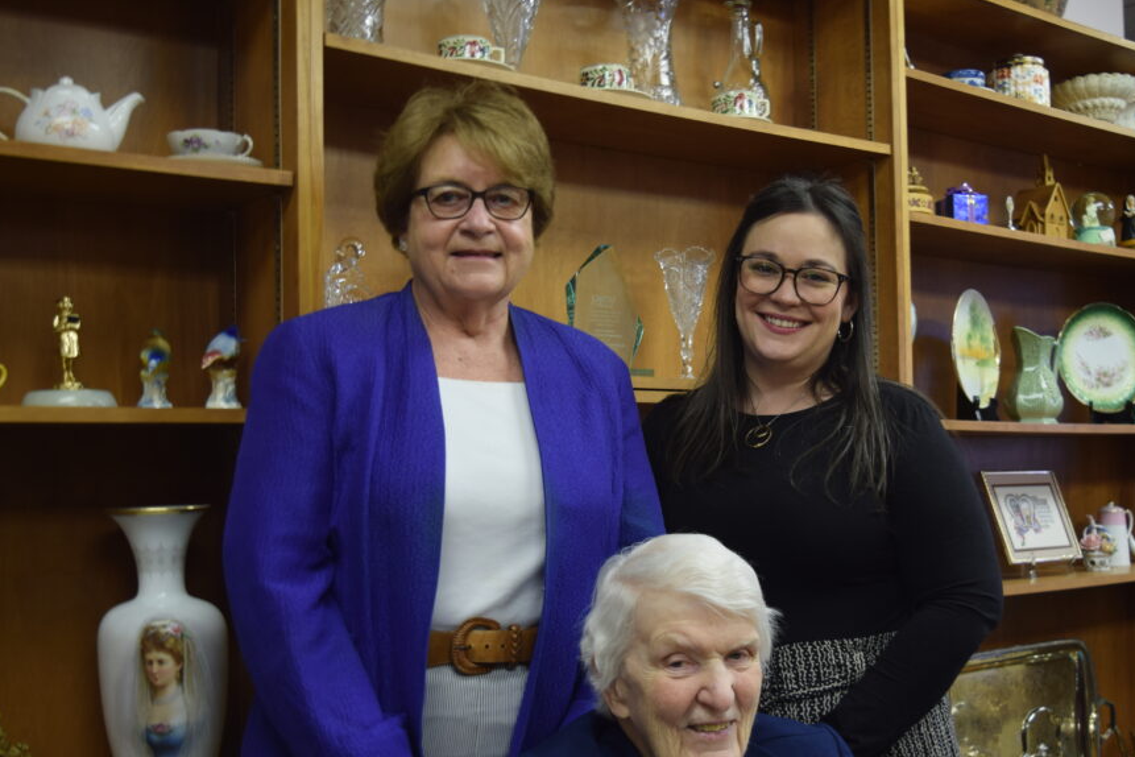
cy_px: 450
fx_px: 1450
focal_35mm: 46
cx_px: 630
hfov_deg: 42.7
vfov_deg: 29.2
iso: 160
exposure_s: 1/13
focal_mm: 24
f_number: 4
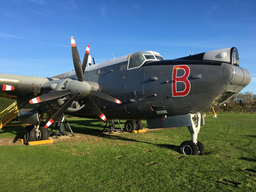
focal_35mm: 29
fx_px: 214
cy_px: 96
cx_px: 128
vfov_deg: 48.2
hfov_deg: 61.7
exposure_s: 1/894
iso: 25
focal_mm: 4.15
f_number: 2.2
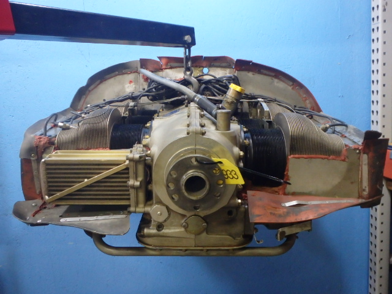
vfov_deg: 49.7
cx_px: 196
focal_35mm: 28
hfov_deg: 63.4
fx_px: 317
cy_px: 147
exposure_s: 1/15
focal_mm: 5
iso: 800
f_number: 3.9
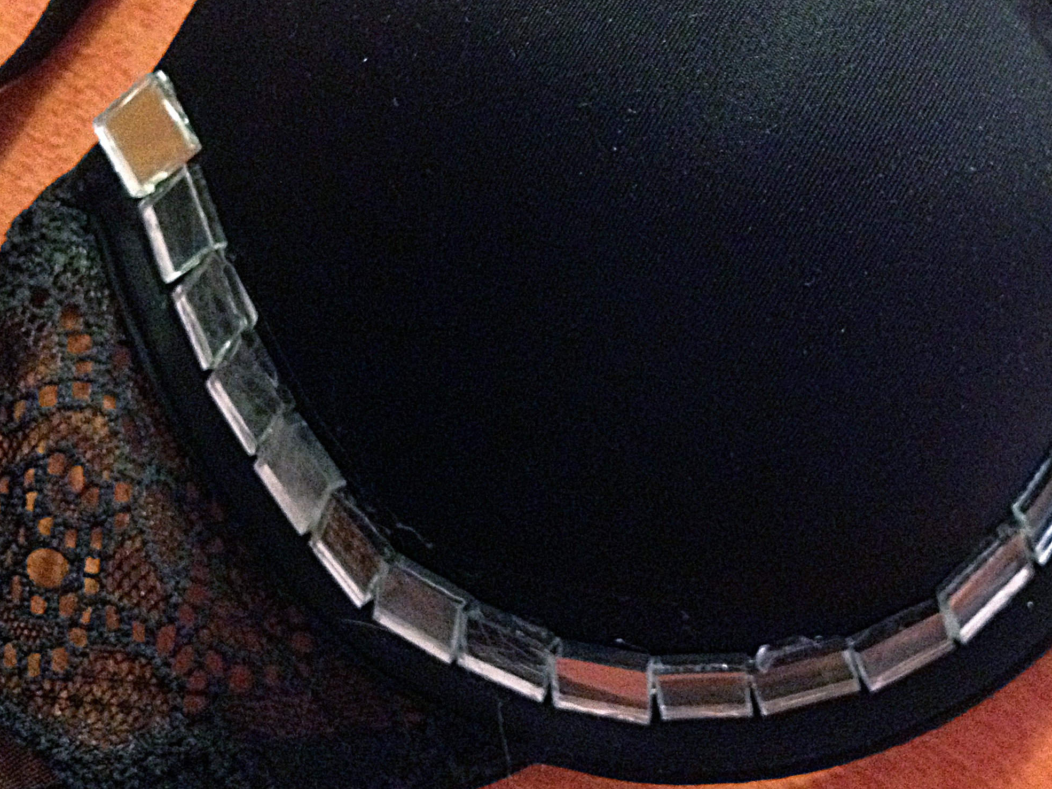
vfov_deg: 25.0
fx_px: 1762
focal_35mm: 58
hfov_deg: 32.8
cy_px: 234
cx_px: 745
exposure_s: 1/15
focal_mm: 4.28
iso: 800
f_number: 2.4
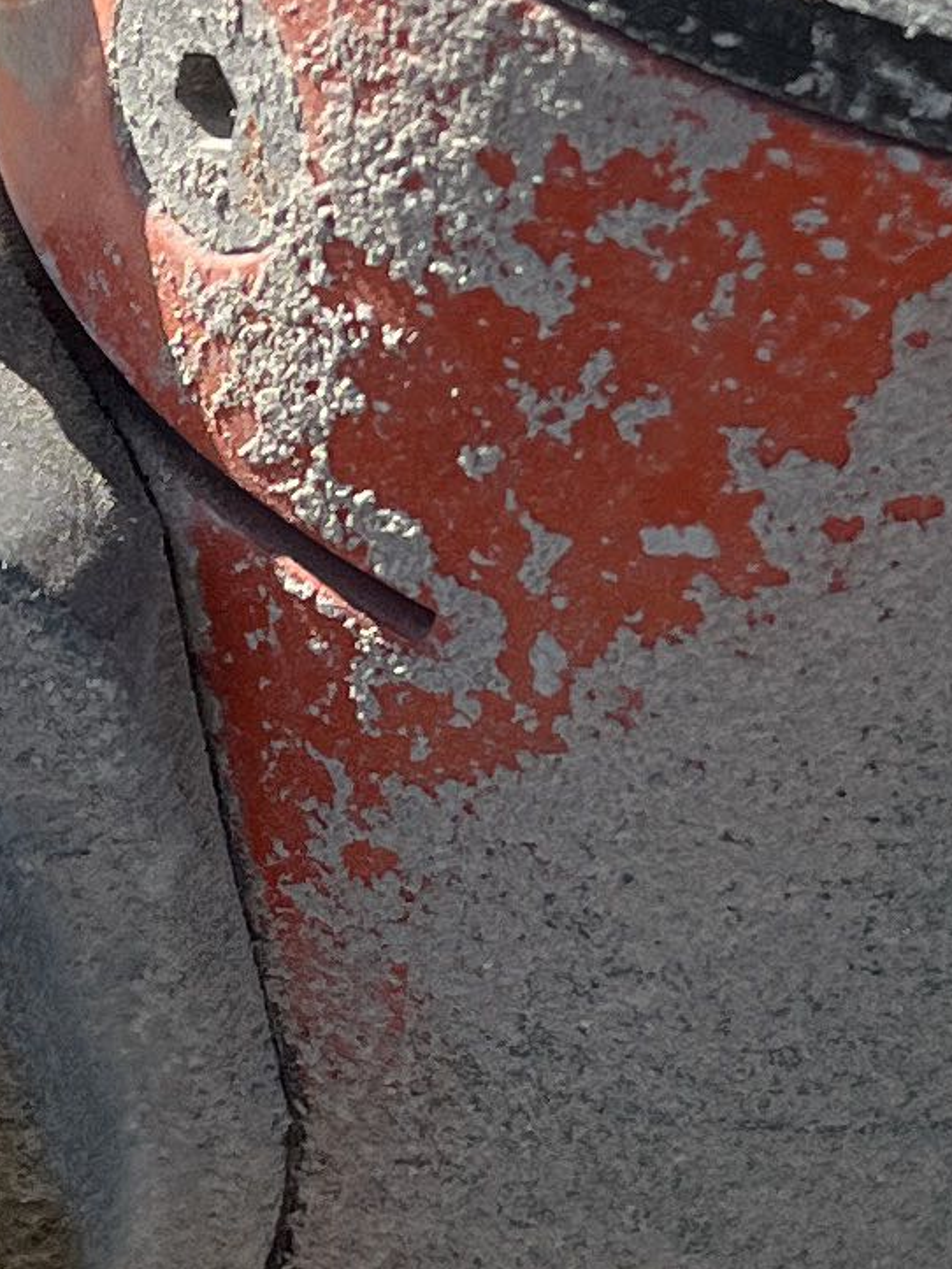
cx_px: -165
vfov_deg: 13.6
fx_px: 5319
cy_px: 967
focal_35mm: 145
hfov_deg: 10.1
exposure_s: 1/2632
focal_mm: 5.1
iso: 50
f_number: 1.6
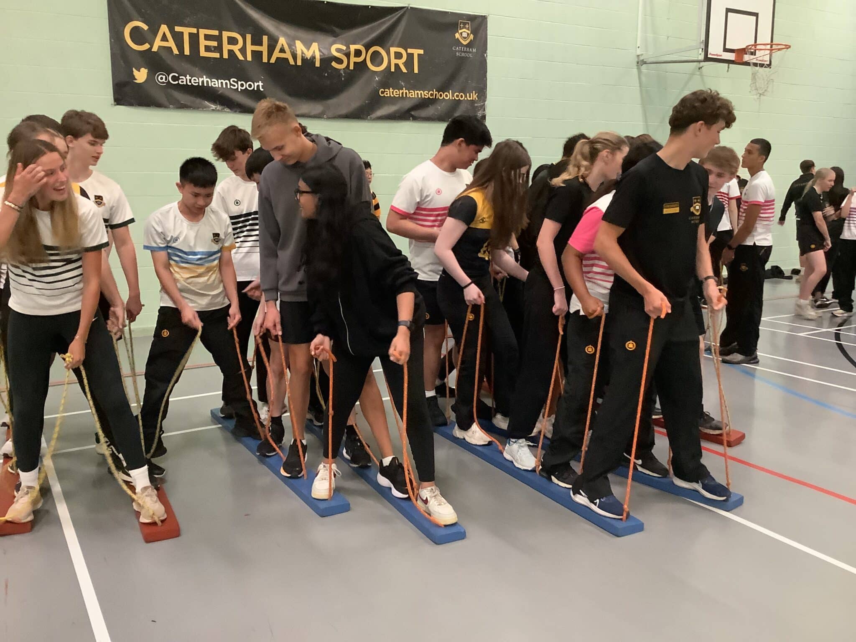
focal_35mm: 31
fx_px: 767
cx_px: 428
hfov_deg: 58.4
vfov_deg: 45.4
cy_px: 321
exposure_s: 1/30
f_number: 2.4
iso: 400
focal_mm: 3.3
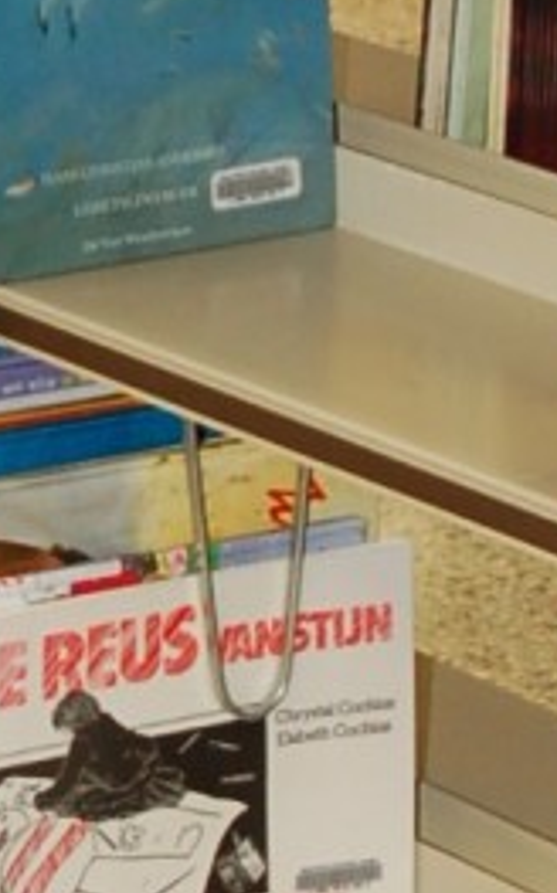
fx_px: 6325
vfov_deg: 8.1
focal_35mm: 260
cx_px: 70
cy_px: 462
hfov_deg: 5.0
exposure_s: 1/60
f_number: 3.5
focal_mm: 28
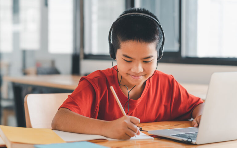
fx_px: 562
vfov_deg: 15.0
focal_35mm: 87
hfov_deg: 23.8
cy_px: 76
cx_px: 118
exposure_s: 1/160
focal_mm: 85
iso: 320
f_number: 2.8
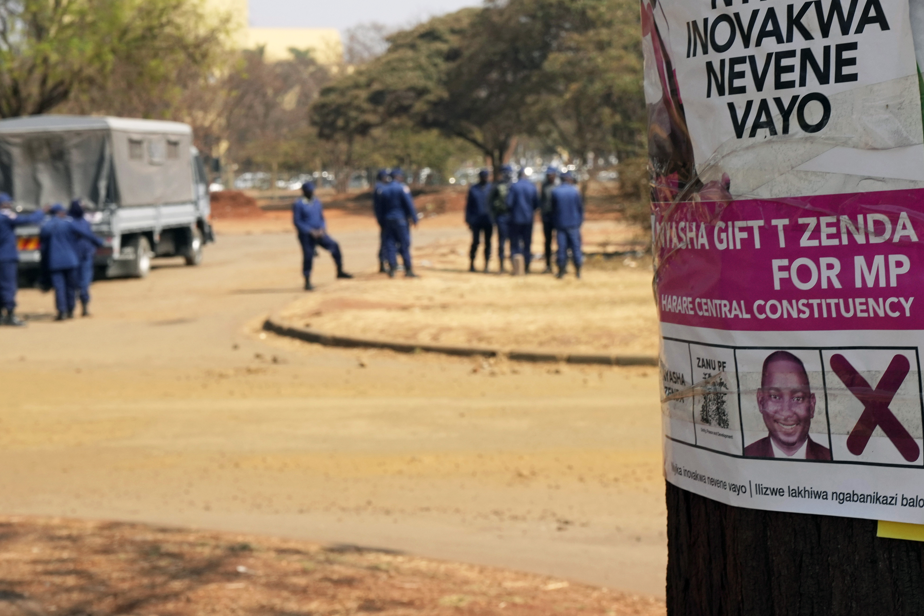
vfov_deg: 17.6
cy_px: 157
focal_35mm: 77
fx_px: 1976
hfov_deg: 25.9
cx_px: 709
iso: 500
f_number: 8
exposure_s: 1/800
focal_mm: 35
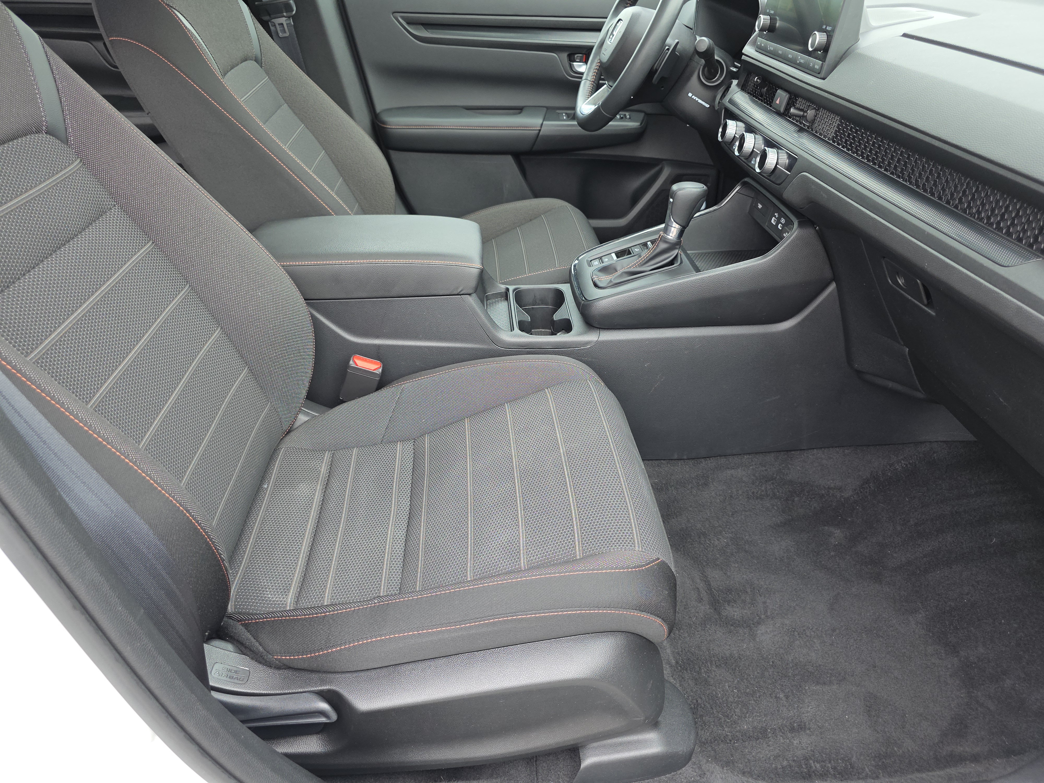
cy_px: 392
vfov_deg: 58.9
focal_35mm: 23
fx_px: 694
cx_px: 522
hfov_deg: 73.9
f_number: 1.7
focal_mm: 6.3
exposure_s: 1/180
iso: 40
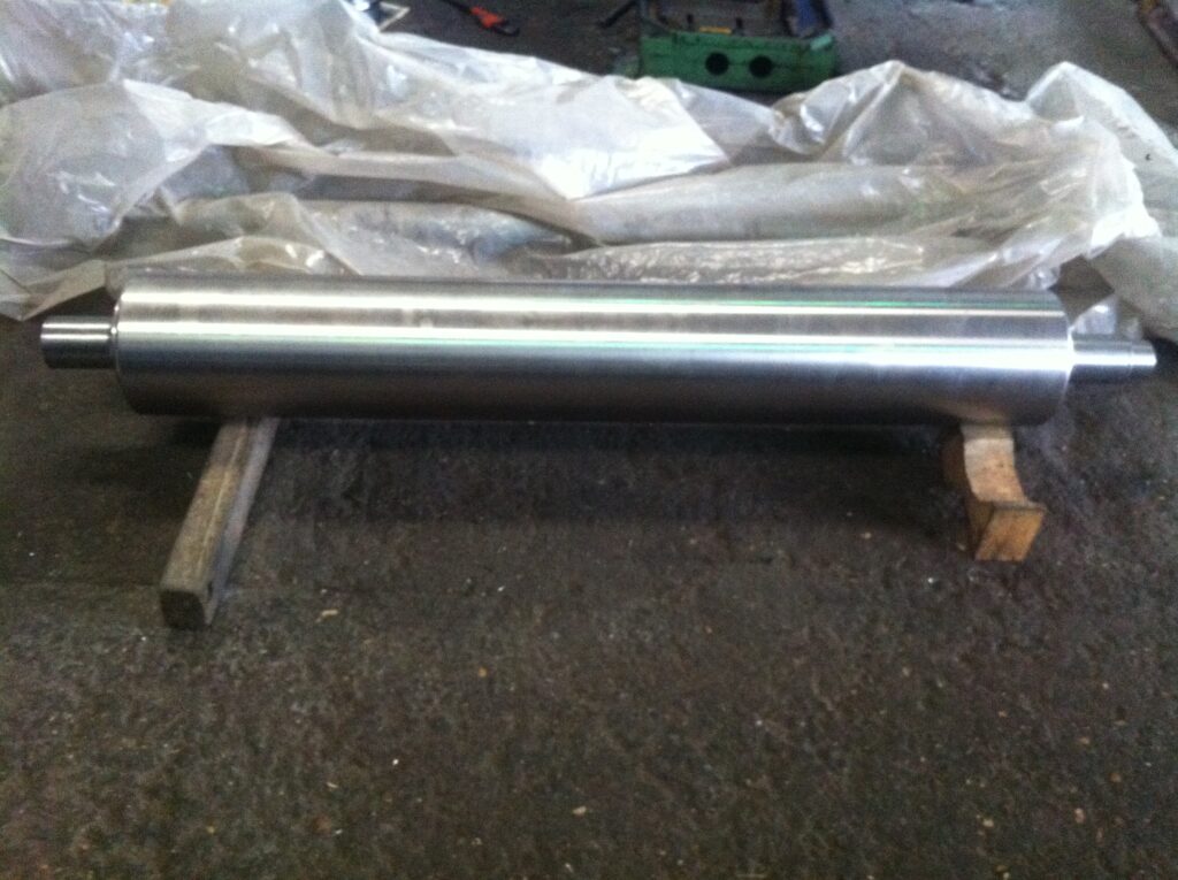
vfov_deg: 40.6
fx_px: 1189
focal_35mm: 35
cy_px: 440
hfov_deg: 52.7
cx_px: 589
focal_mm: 3.85
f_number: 2.8
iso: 640
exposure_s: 1/15
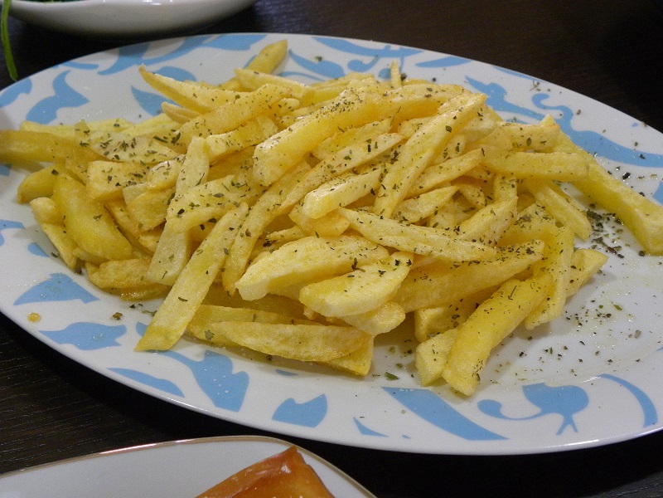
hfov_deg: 36.8
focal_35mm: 52
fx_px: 996
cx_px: 332
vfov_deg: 28.0
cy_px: 249
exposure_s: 1/74
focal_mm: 9.2
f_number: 3.5
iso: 342
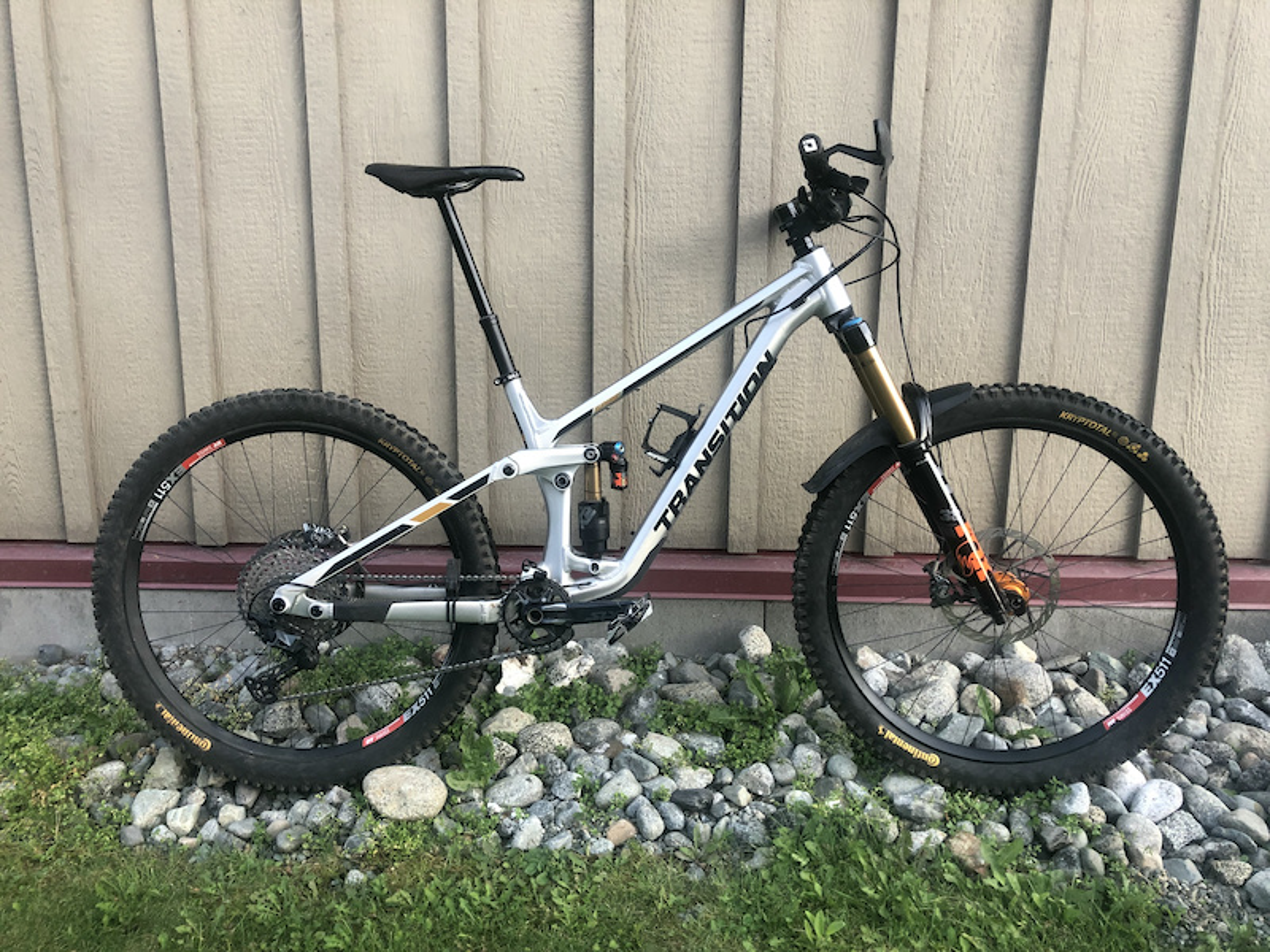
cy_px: 476
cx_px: 635
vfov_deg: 49.7
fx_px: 1027
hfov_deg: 63.4
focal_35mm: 28
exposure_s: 1/120
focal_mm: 3.99
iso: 64
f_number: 1.8
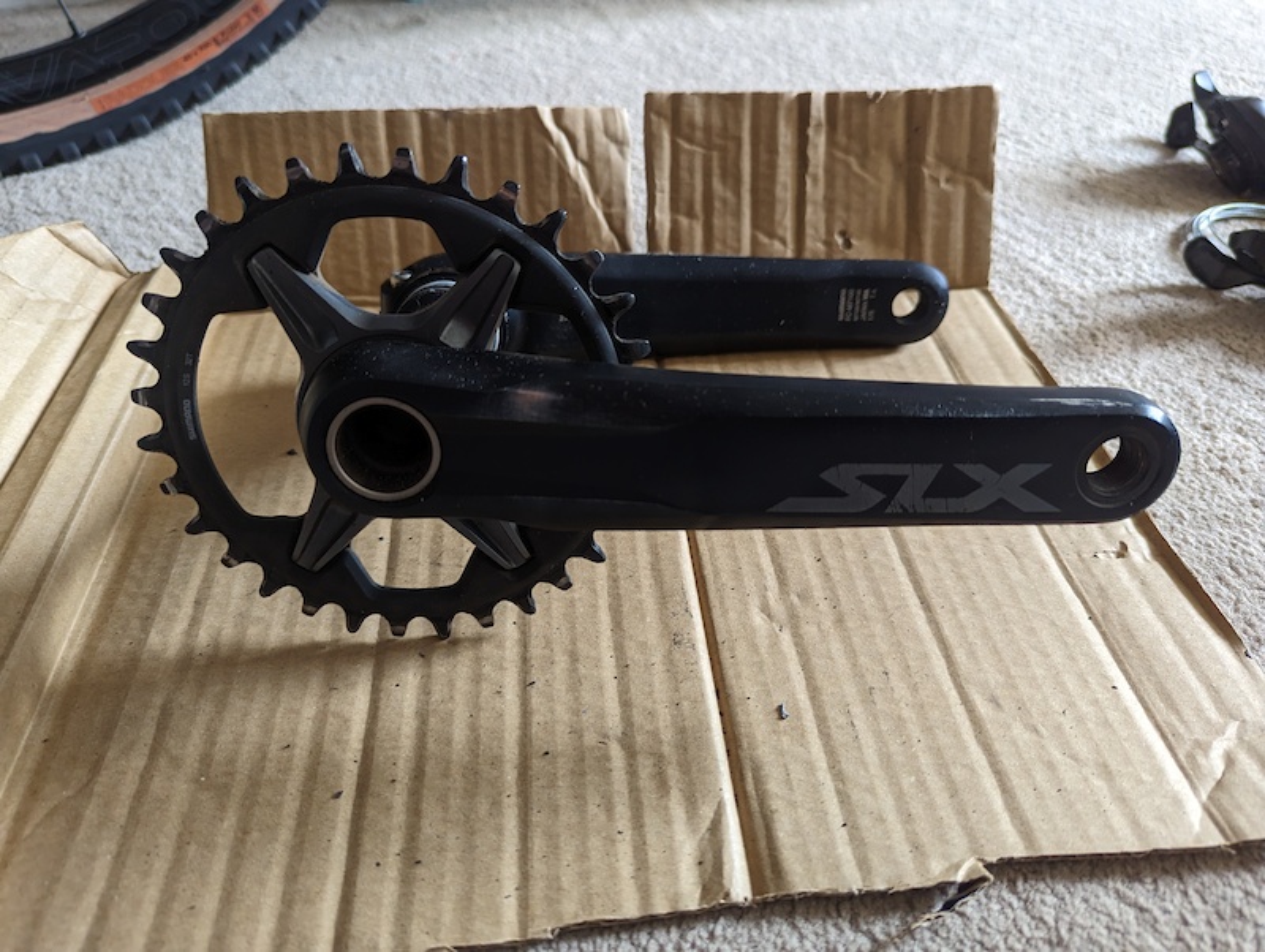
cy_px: 476
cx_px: 632
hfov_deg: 71.5
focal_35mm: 24
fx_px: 878
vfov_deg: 56.9
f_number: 1.85
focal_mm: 6.81
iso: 241
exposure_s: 1/39.3
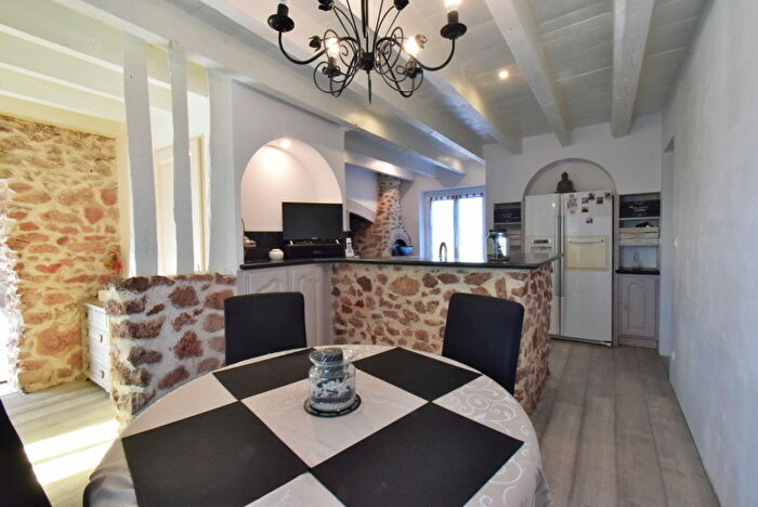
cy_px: 254
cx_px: 379
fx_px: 316
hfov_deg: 100.3
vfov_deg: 77.4
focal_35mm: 15
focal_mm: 10
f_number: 18
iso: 6400
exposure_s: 1/30
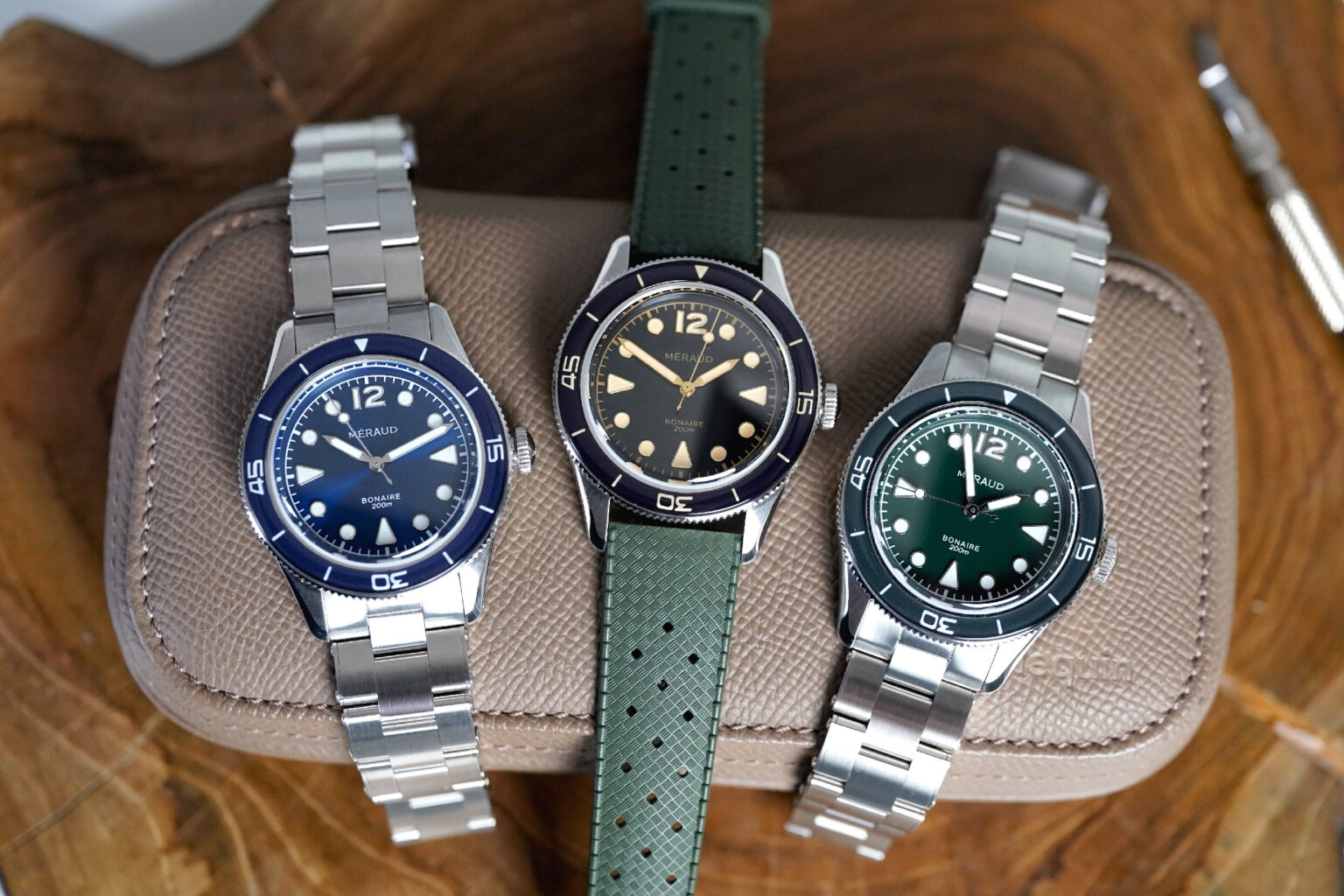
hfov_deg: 28.8
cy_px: 448
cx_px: 672
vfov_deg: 19.5
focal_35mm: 70
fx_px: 2613
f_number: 3.5
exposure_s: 1/250
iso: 3200
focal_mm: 70
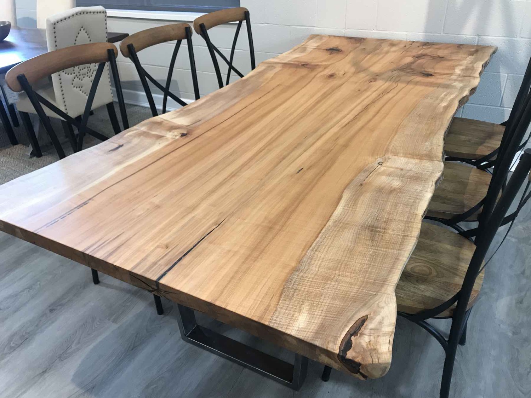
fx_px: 430
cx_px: 266
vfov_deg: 49.7
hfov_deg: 63.4
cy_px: 199
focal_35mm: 28
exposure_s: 1/24
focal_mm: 3.99
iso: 40
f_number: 1.8
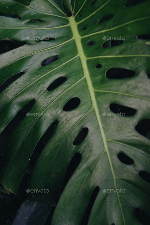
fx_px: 325
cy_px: 112
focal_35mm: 52
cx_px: 75
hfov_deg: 26.0
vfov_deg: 38.2
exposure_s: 1/640
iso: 64
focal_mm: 35
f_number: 1.8
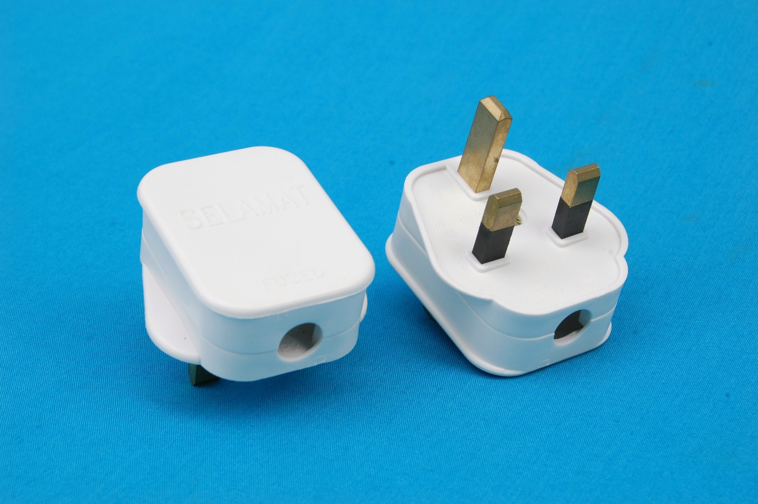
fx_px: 1736
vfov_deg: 16.5
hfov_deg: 24.6
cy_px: 252
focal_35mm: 82
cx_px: 379
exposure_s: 1/60
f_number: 13
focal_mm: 55
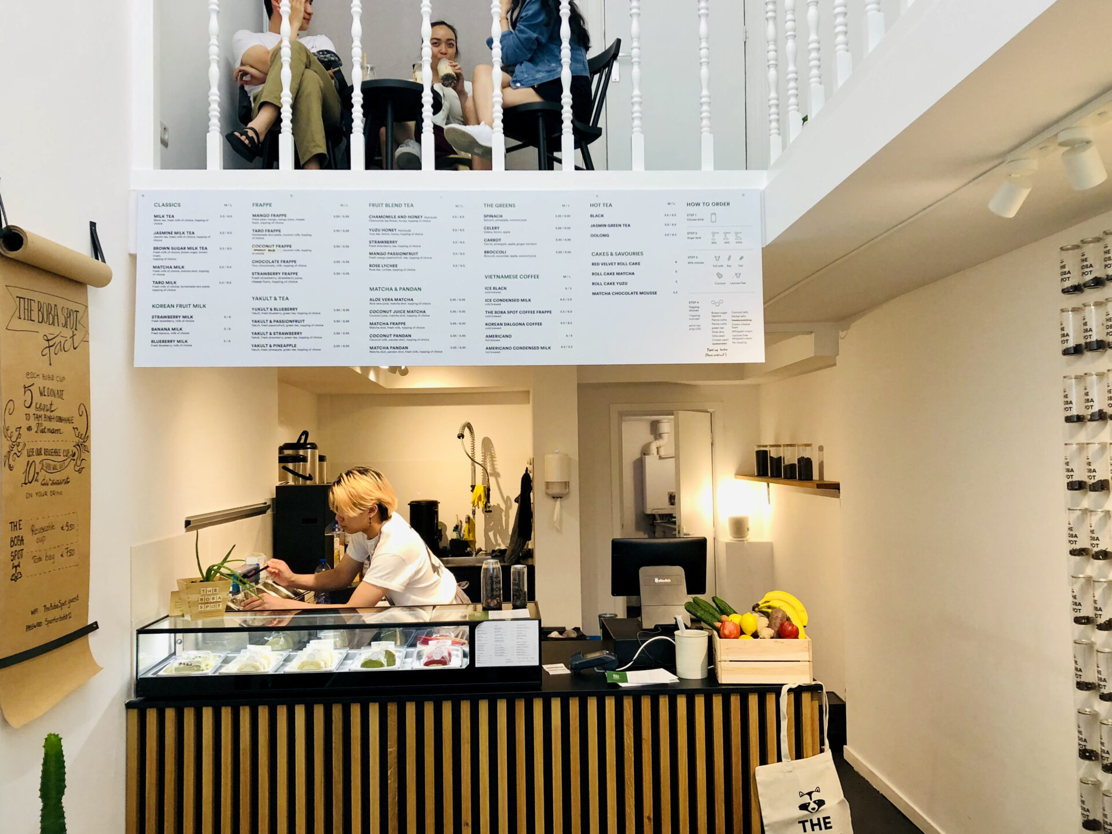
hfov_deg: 63.4
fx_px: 899
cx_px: 556
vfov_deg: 49.7
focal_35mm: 28
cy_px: 417
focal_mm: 3.99
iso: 40
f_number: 1.8
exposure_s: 1/25
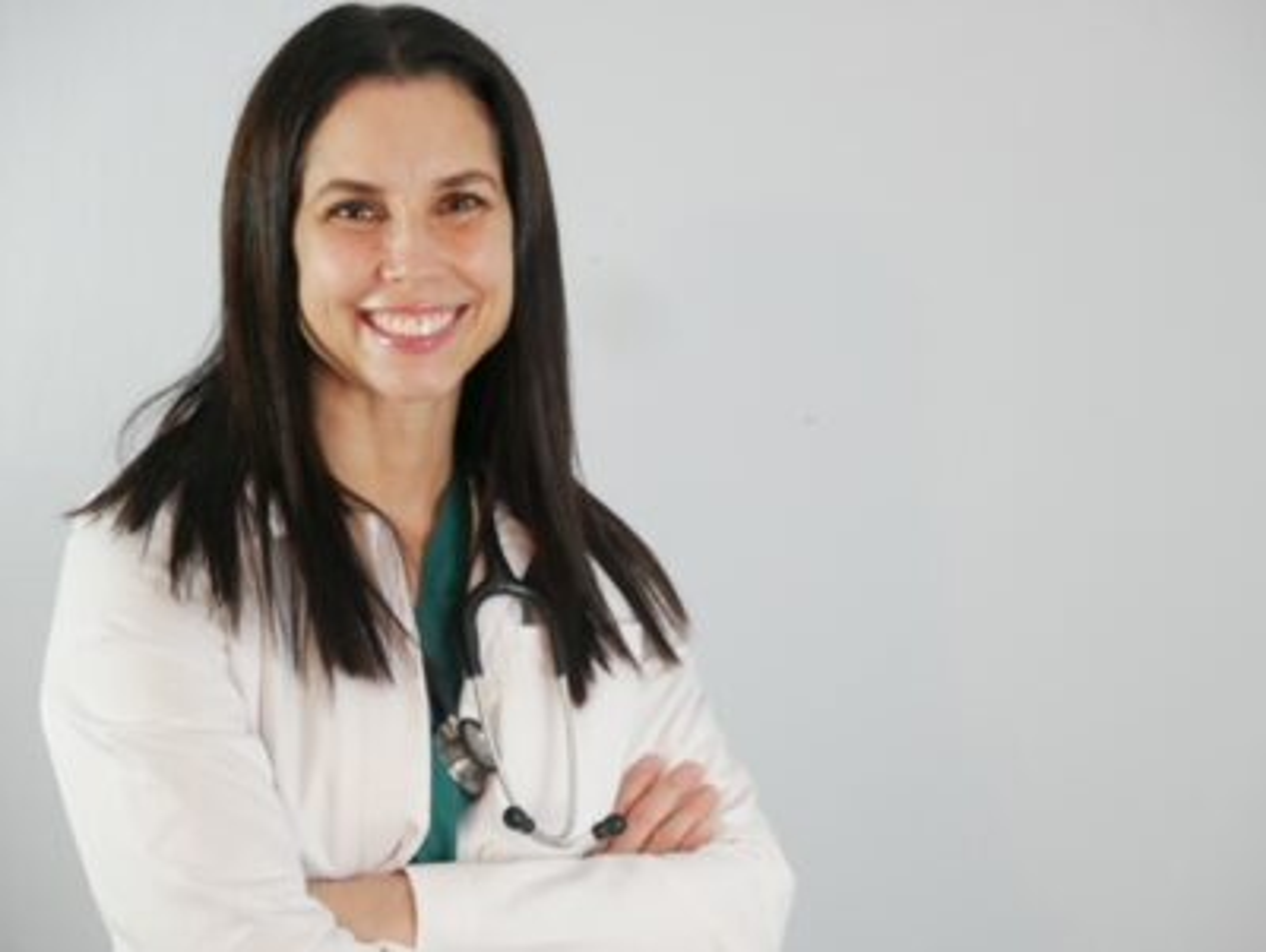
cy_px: 476
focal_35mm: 120
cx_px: 633
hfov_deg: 16.4
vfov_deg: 12.4
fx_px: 4394
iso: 2500
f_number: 4
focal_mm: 60
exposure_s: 1/125
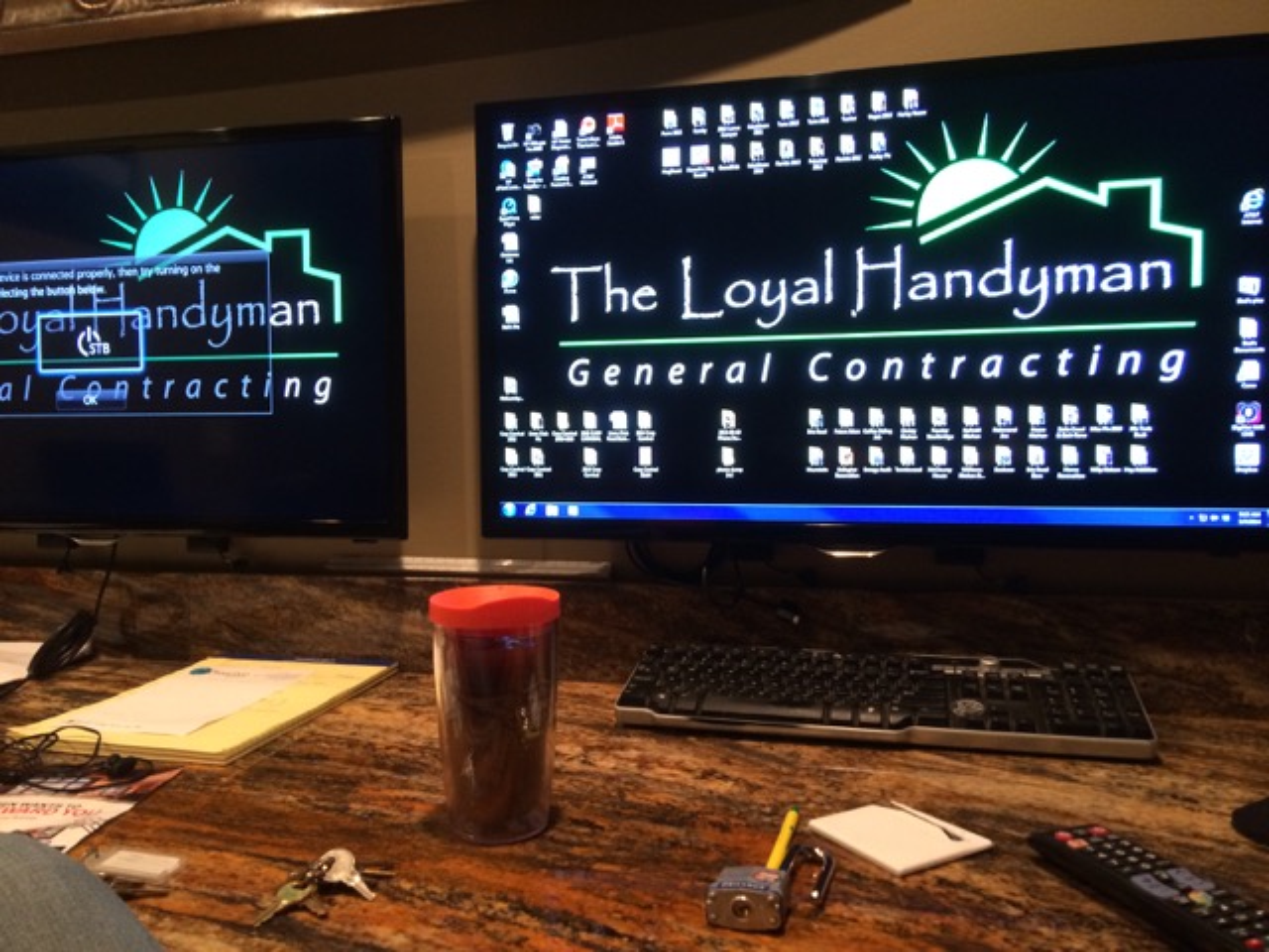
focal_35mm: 30
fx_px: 1100
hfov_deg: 60.0
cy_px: 476
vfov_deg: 46.8
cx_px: 634
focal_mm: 4.12
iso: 320
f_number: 2.2
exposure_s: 1/24
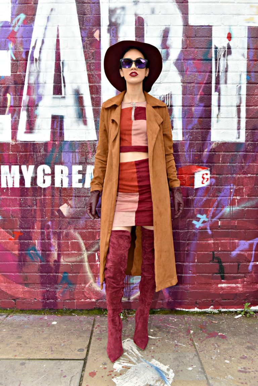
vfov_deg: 63.6
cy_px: 193
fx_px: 312
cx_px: 129
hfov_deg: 45.0
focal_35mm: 29
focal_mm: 29
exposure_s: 1/800
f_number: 4.5
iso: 800
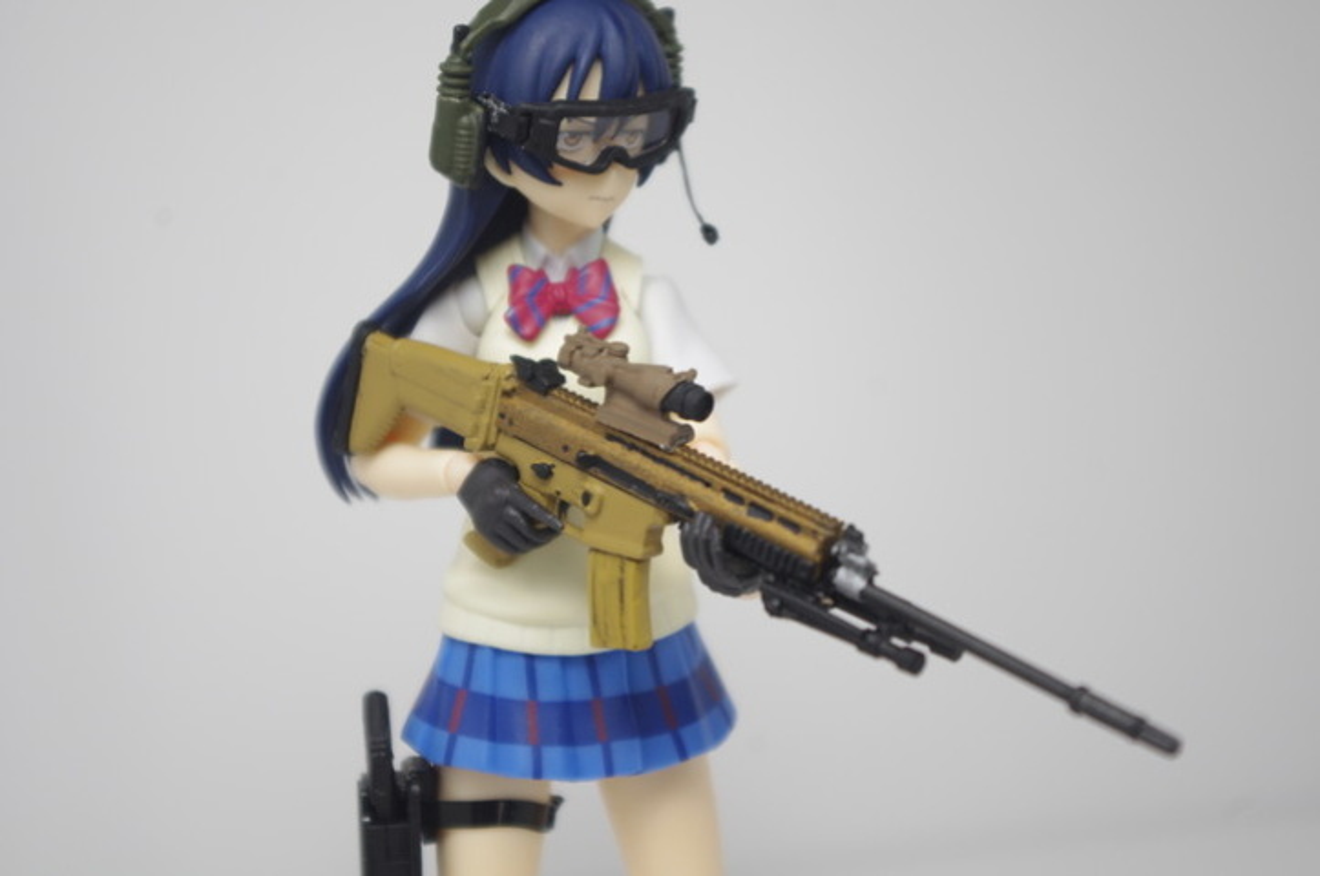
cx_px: 660
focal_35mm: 82
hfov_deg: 24.8
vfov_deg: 16.6
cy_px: 438
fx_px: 3003
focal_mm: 55
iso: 200
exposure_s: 1/80
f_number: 5.6
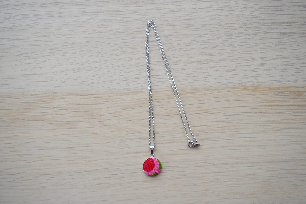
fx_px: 344
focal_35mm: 40
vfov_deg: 33.0
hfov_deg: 47.9
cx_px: 153
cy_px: 102
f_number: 4.5
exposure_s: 1/20
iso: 200
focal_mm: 27
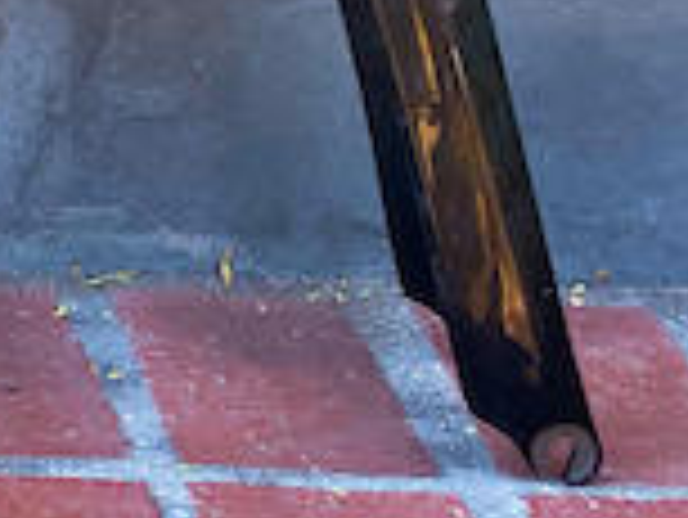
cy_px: -324
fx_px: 2705
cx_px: -746
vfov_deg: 10.4
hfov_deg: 12.5
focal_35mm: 136
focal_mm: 4.2
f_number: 1.6
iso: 40
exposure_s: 1/120
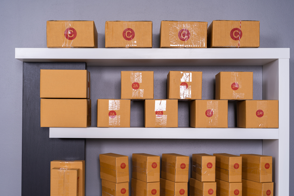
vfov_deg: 24.6
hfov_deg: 36.2
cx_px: 147
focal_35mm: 55
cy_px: 98
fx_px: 449
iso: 100
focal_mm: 55
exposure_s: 1/125
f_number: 3.5
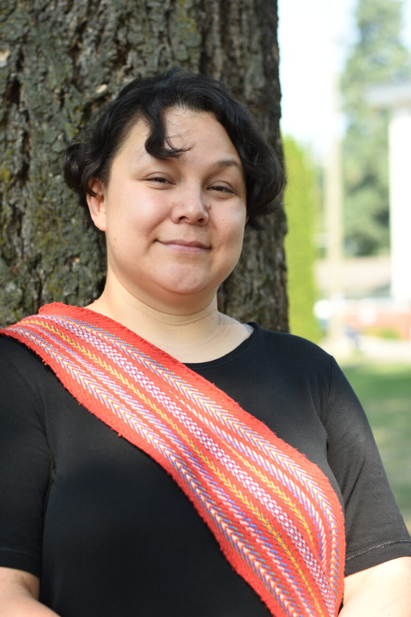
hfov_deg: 18.2
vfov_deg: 27.0
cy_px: 308
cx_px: 206
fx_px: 1284
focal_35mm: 75
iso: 100
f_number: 2.8
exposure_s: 1/320
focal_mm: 50
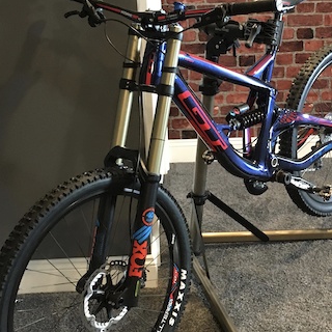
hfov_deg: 26.6
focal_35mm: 64
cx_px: 237
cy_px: 139
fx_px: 694
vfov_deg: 26.8
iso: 200
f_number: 2.2
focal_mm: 4.15
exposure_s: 1/20
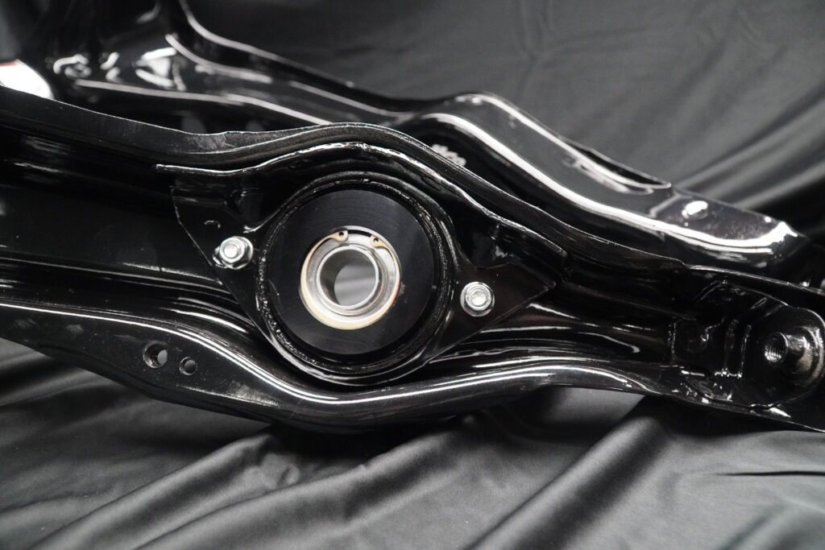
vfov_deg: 41.7
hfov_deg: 59.5
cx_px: 412
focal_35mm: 32
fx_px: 722
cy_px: 275
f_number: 4
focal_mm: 21
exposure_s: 1/60
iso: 6400
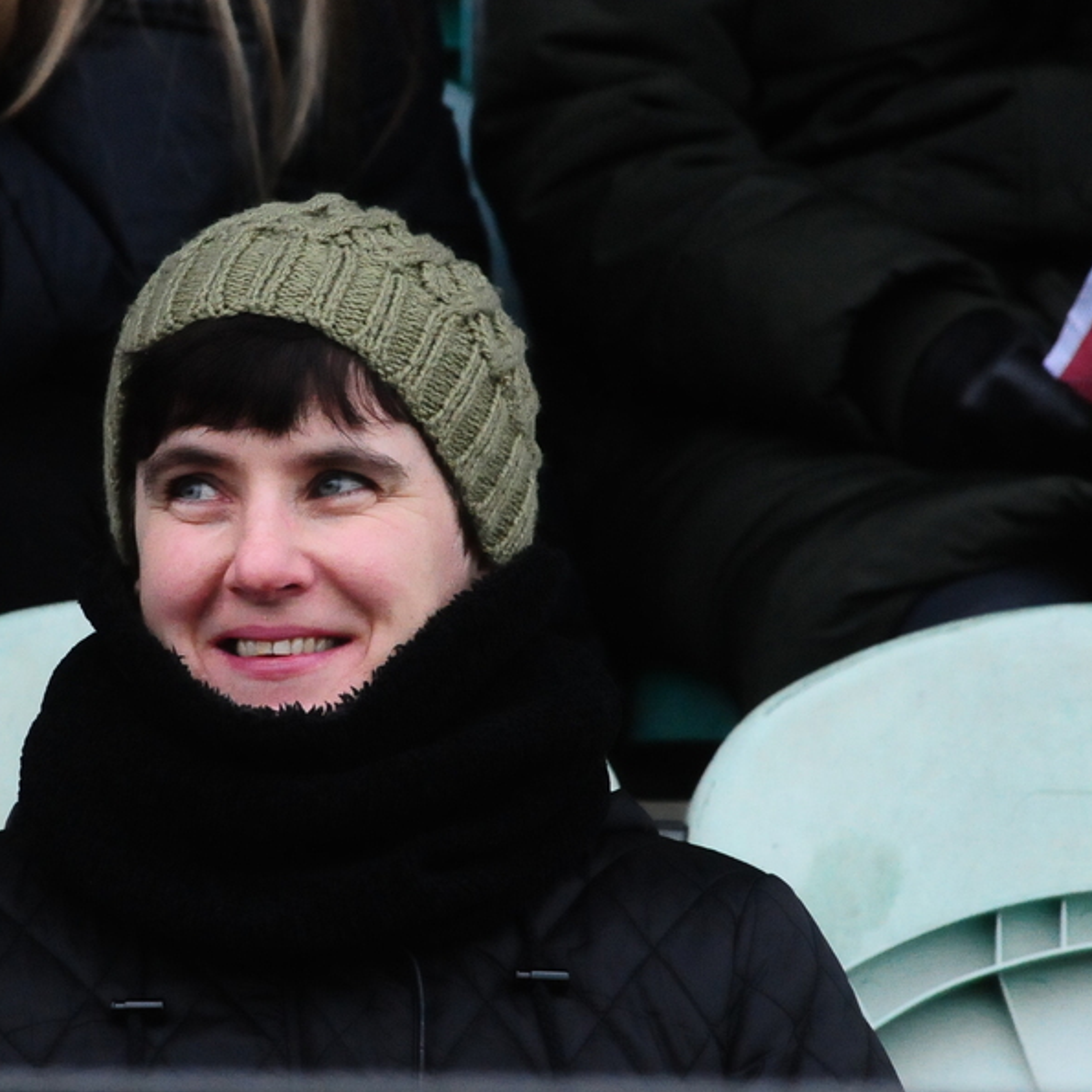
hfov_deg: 4.5
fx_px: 13741
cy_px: 545
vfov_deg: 4.6
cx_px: 314
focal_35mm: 385
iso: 3200
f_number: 9
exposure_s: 1/320
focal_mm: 200
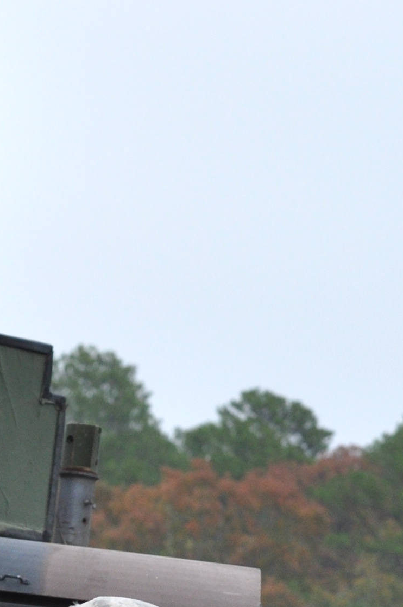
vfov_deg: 4.7
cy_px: 1060
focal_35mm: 432
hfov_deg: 3.2
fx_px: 7270
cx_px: 129
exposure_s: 1/200
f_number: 7.1
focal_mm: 75
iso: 400
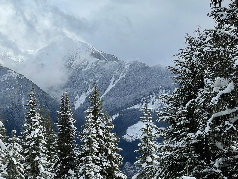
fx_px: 509
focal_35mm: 74
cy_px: 88
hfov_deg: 26.1
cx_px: 70
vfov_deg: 19.9
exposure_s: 1/2519
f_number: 2
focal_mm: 6
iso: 25
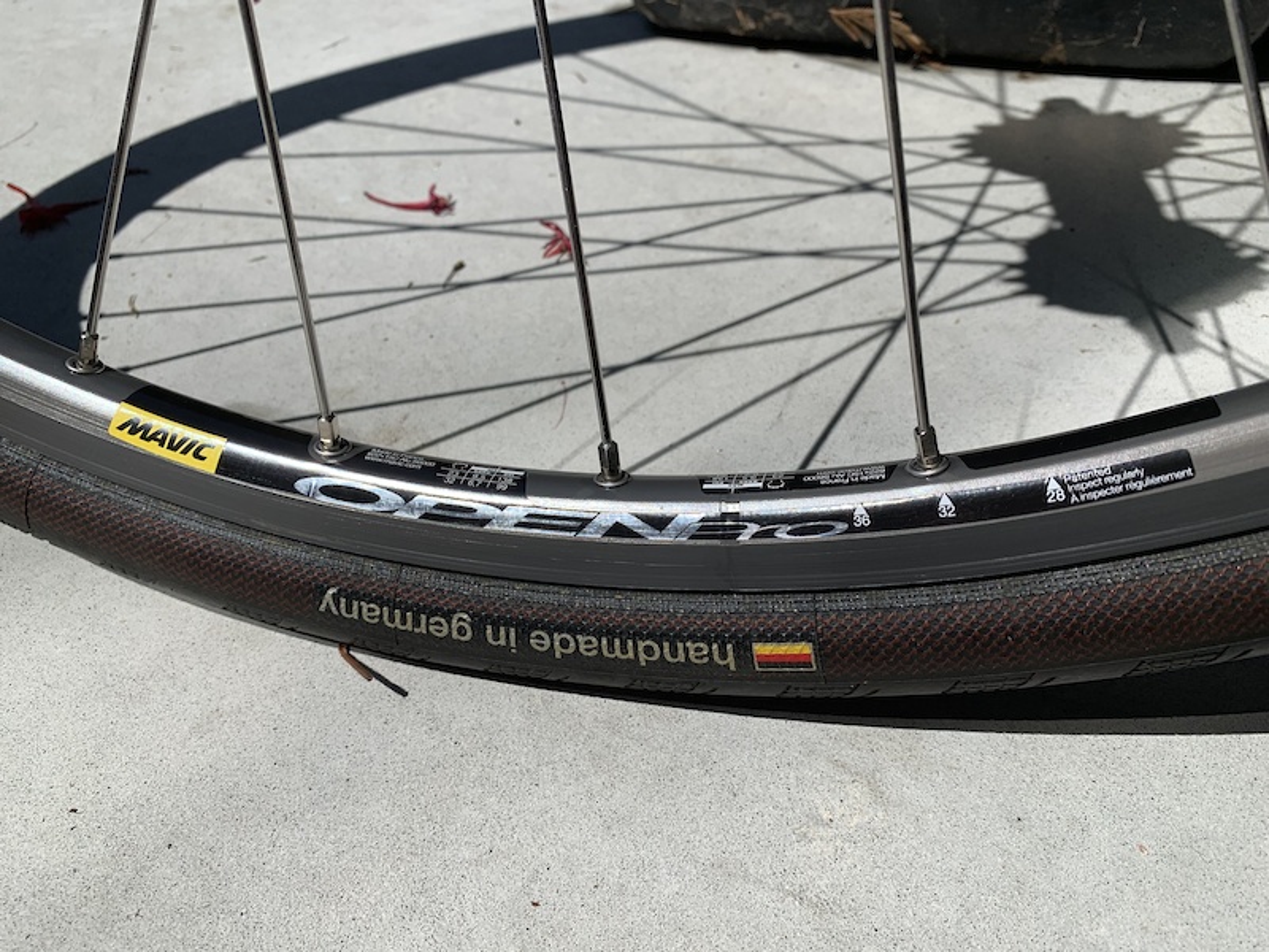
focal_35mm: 26
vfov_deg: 53.1
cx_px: 634
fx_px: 953
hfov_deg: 67.3
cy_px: 476
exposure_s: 1/6061
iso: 25
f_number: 1.8
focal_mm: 4.25
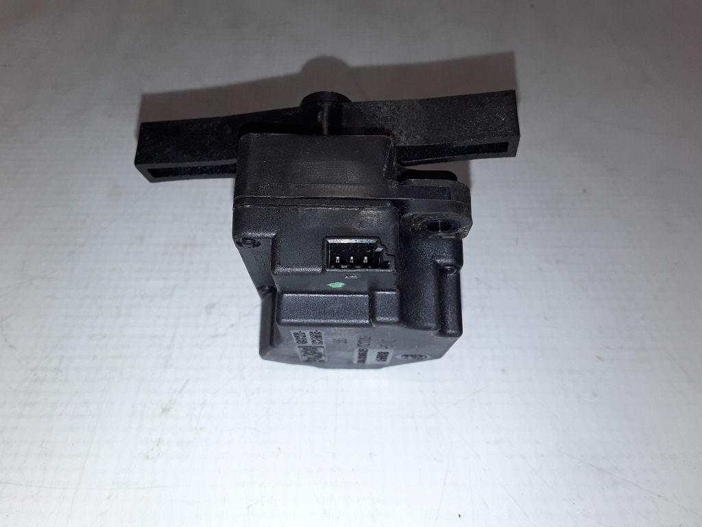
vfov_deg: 51.4
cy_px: 264
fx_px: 548
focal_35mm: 27
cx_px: 351
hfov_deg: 65.3
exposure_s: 1/168
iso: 40
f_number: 1.9
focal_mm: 2.91
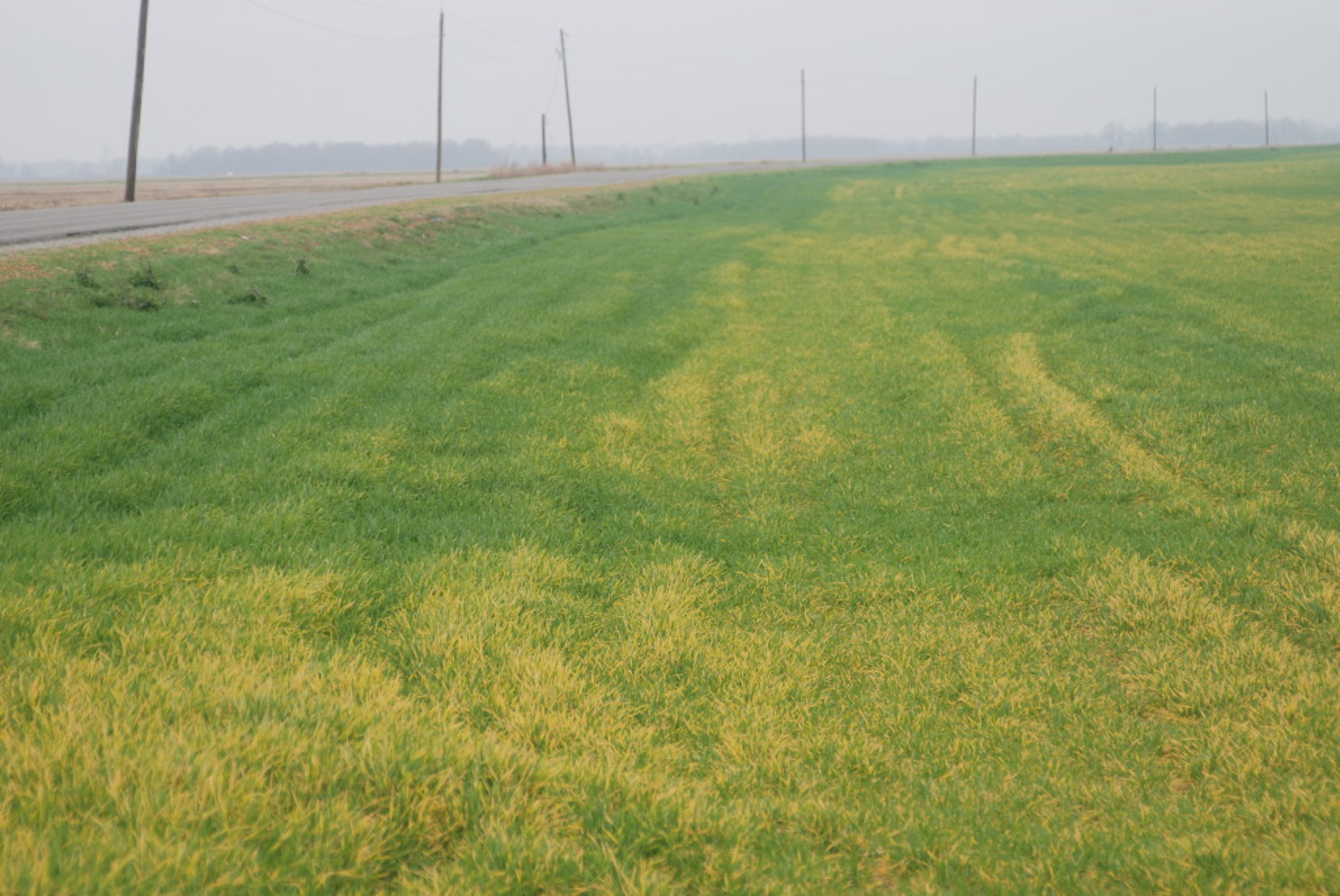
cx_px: 670
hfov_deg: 17.0
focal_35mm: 120
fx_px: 4471
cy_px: 448
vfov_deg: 11.4
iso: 200
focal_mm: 80
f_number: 5
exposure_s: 1/400
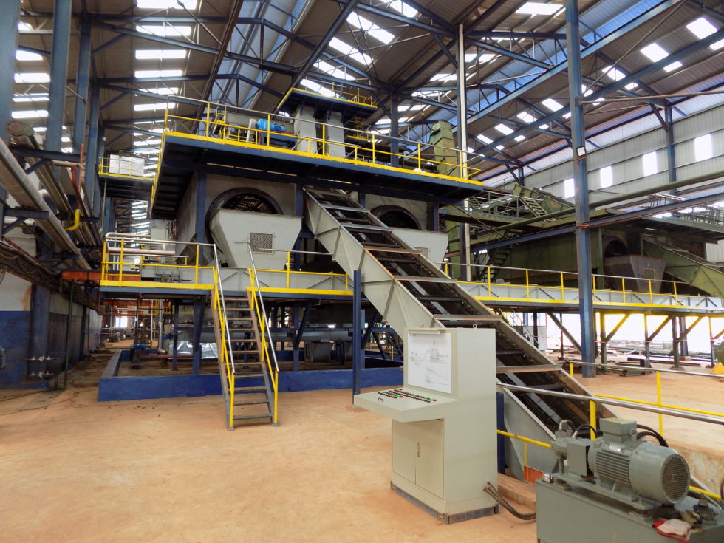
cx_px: 362
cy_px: 272
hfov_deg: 73.9
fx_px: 481
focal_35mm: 23
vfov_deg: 58.9
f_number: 3.1
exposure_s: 1/30
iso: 160
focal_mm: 4
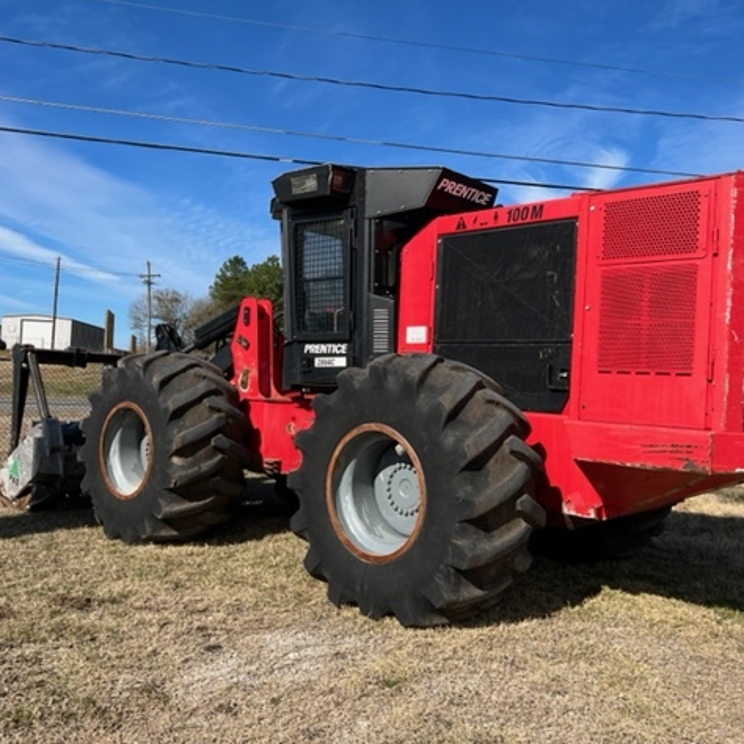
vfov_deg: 52.5
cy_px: 369
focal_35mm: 31
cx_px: 413
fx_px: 754
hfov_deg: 52.4
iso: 50
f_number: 1.5
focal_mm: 5.7
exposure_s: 1/3356
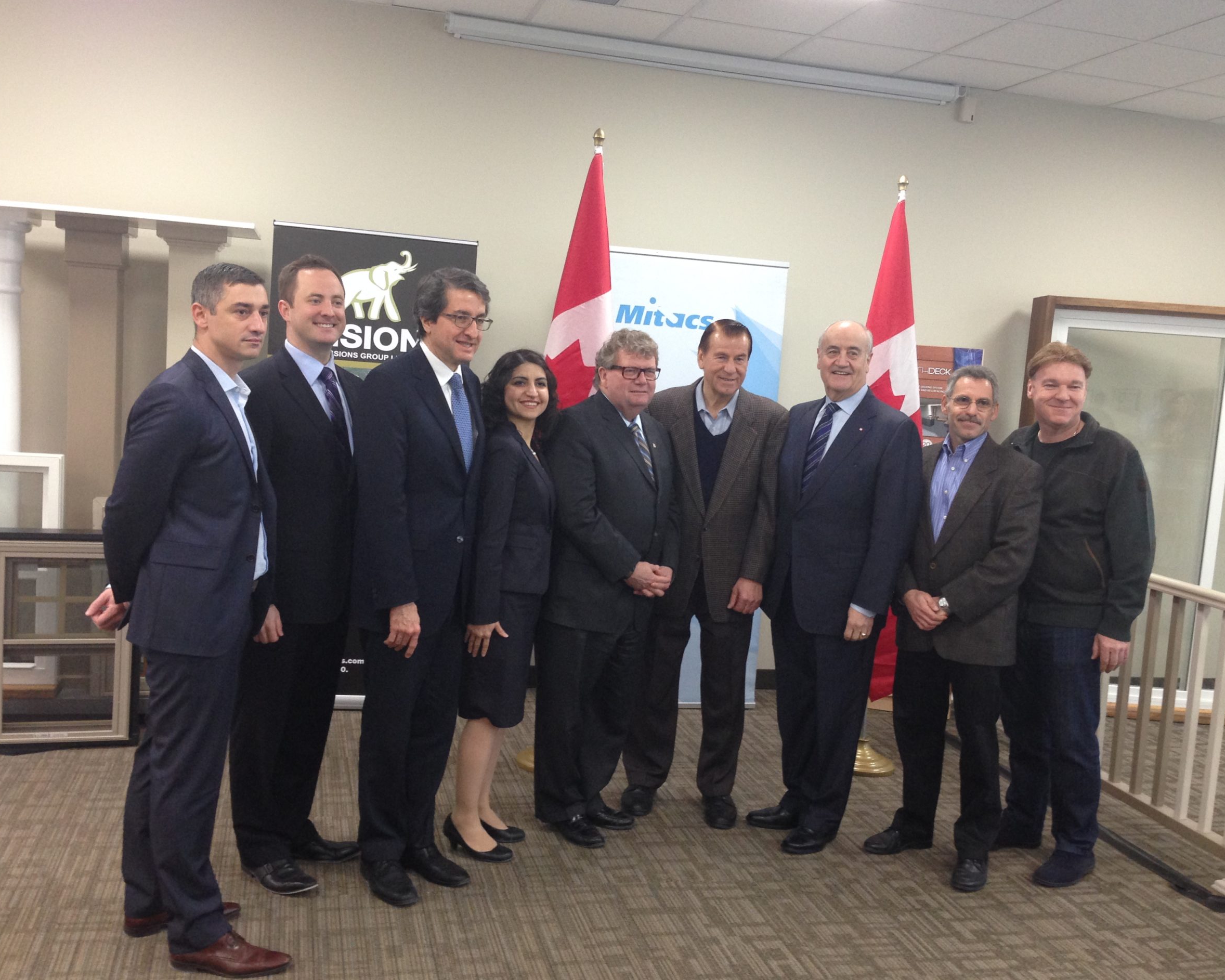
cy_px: 491
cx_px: 609
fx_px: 1269
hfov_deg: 51.5
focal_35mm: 35
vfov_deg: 42.2
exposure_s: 1/20
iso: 125
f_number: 2.4
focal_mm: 4.12
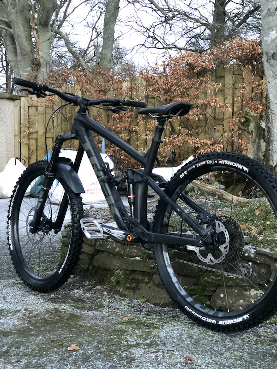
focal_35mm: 57
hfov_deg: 25.7
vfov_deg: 33.8
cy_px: 184
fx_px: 608
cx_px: 138
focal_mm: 6.6
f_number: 2.8
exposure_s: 1/30
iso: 400
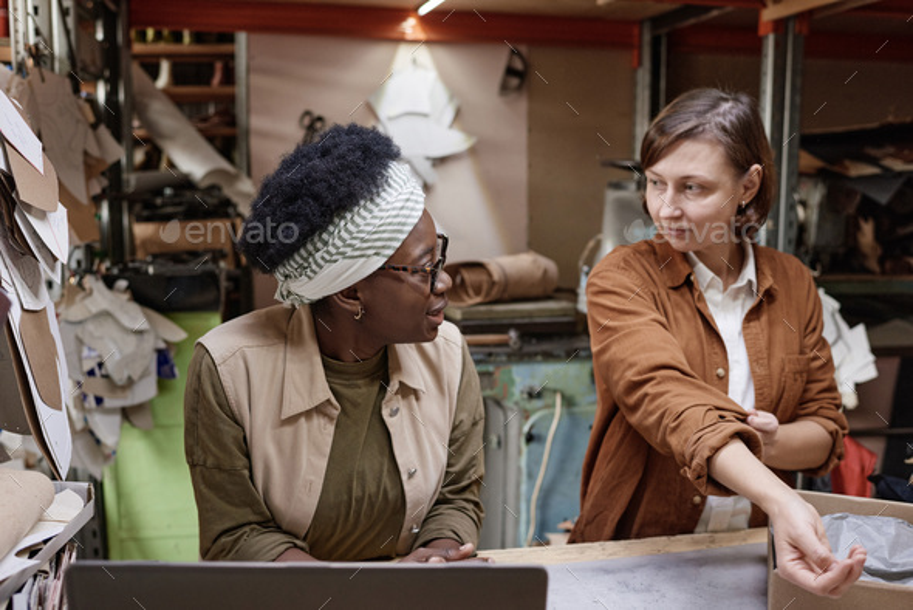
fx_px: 888
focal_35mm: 35
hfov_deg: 54.4
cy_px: 305
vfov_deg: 37.9
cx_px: 456
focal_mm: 35
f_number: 3.5
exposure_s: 1/125
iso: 800
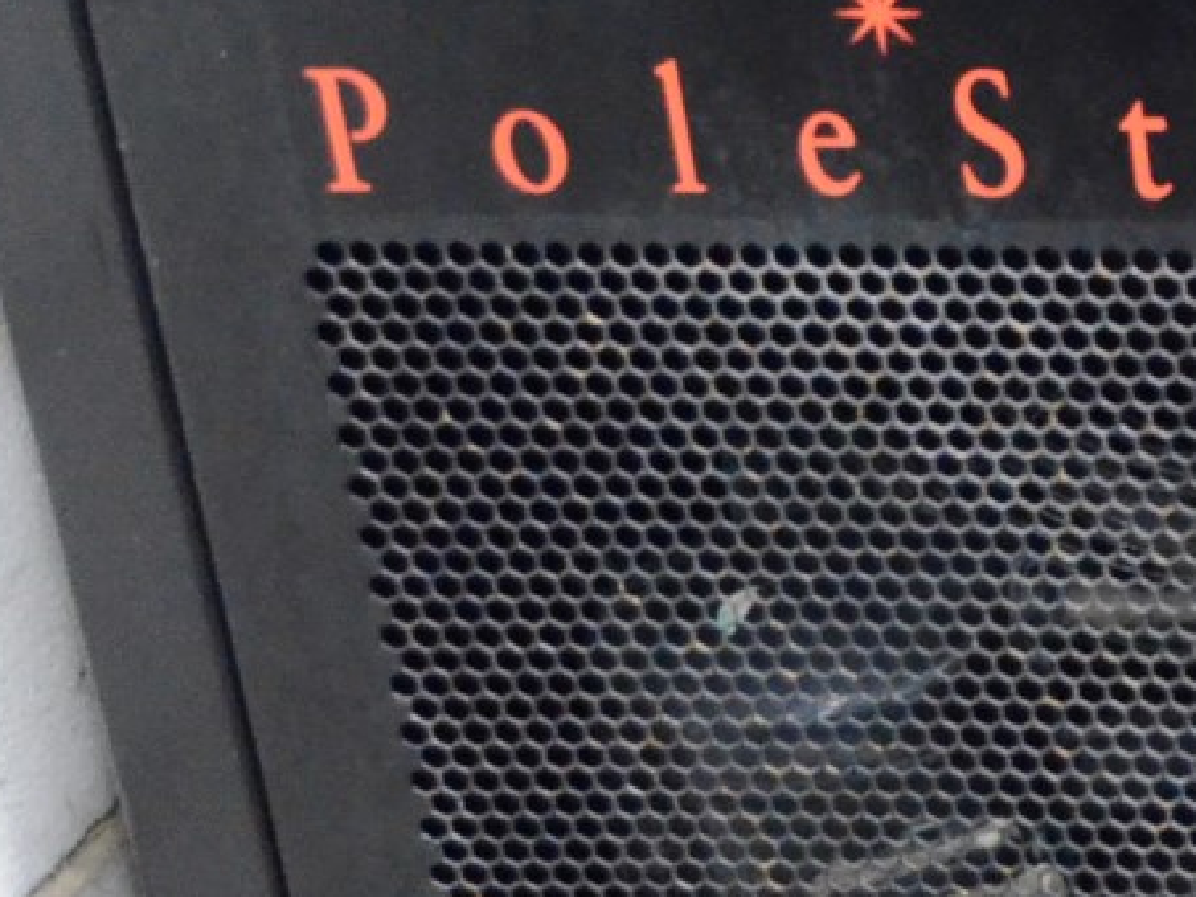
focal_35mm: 135
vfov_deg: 11.0
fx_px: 4664
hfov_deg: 13.3
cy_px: 484
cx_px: 2081
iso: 6400
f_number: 4
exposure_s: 1/60
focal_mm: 26
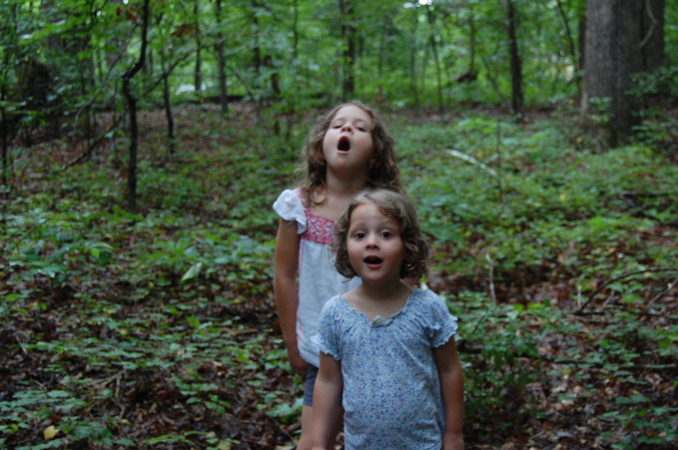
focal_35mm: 52
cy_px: 225
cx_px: 339
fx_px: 987
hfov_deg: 37.9
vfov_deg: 25.7
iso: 800
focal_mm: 35
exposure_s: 1/40
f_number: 4.8
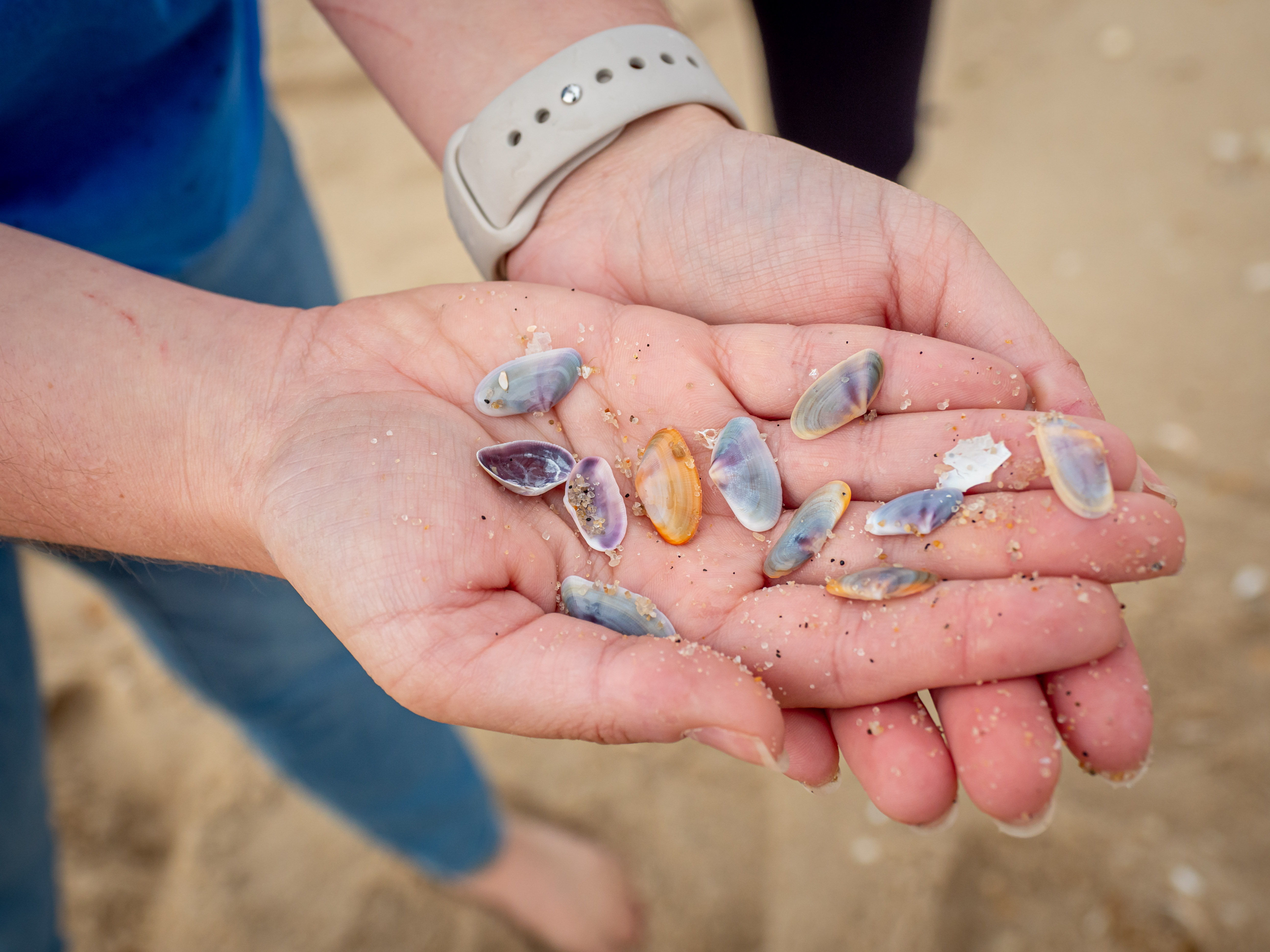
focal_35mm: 46
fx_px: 1688
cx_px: 635
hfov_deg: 41.2
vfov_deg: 31.5
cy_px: 476
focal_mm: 23
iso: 250
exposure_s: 1/400
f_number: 4
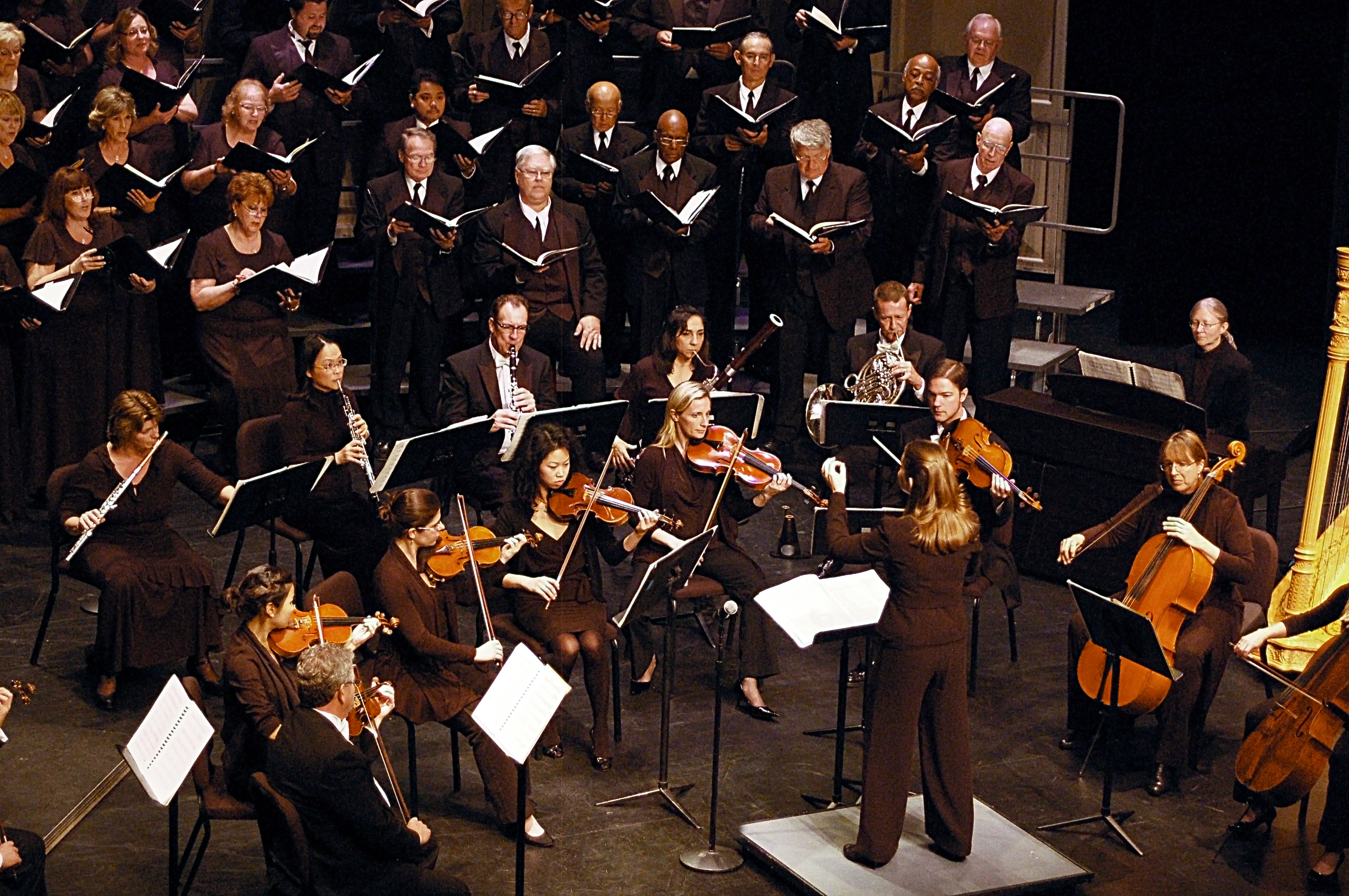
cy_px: 448
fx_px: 3931
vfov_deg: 13.0
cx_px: 674
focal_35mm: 105
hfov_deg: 19.5
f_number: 5.6
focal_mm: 70
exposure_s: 1/100
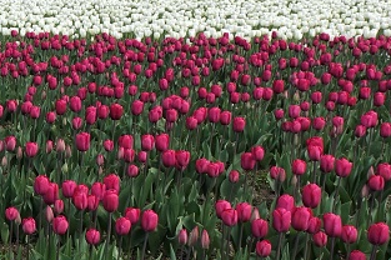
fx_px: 738
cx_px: -102
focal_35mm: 68
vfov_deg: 20.0
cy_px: 146
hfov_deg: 25.9
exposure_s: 1/320
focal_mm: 8.8
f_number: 8
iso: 160
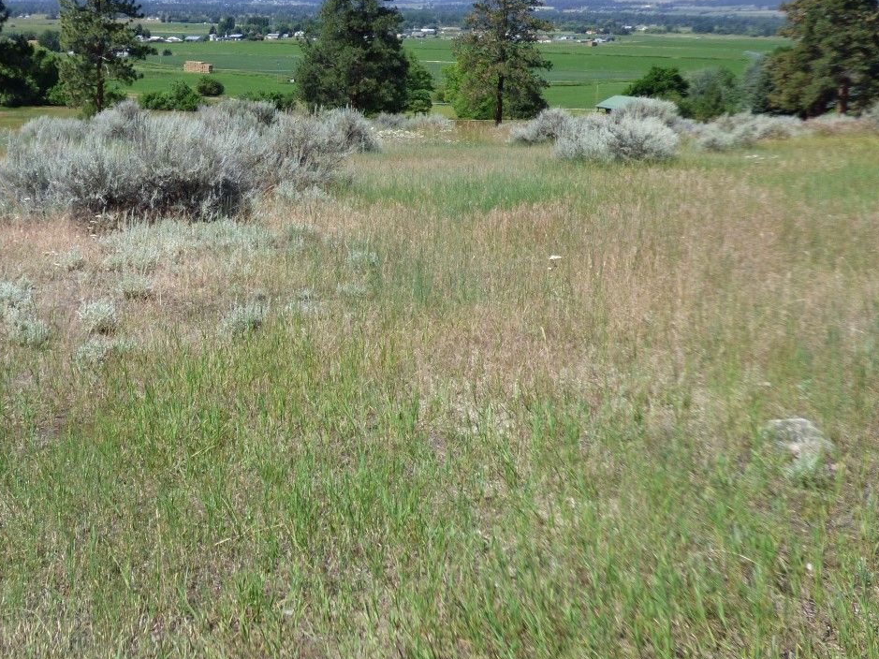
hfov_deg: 40.1
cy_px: 195
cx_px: 217
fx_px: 1168
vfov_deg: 31.1
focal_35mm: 46
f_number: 3.3
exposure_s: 1/1000
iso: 100
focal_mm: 5.29
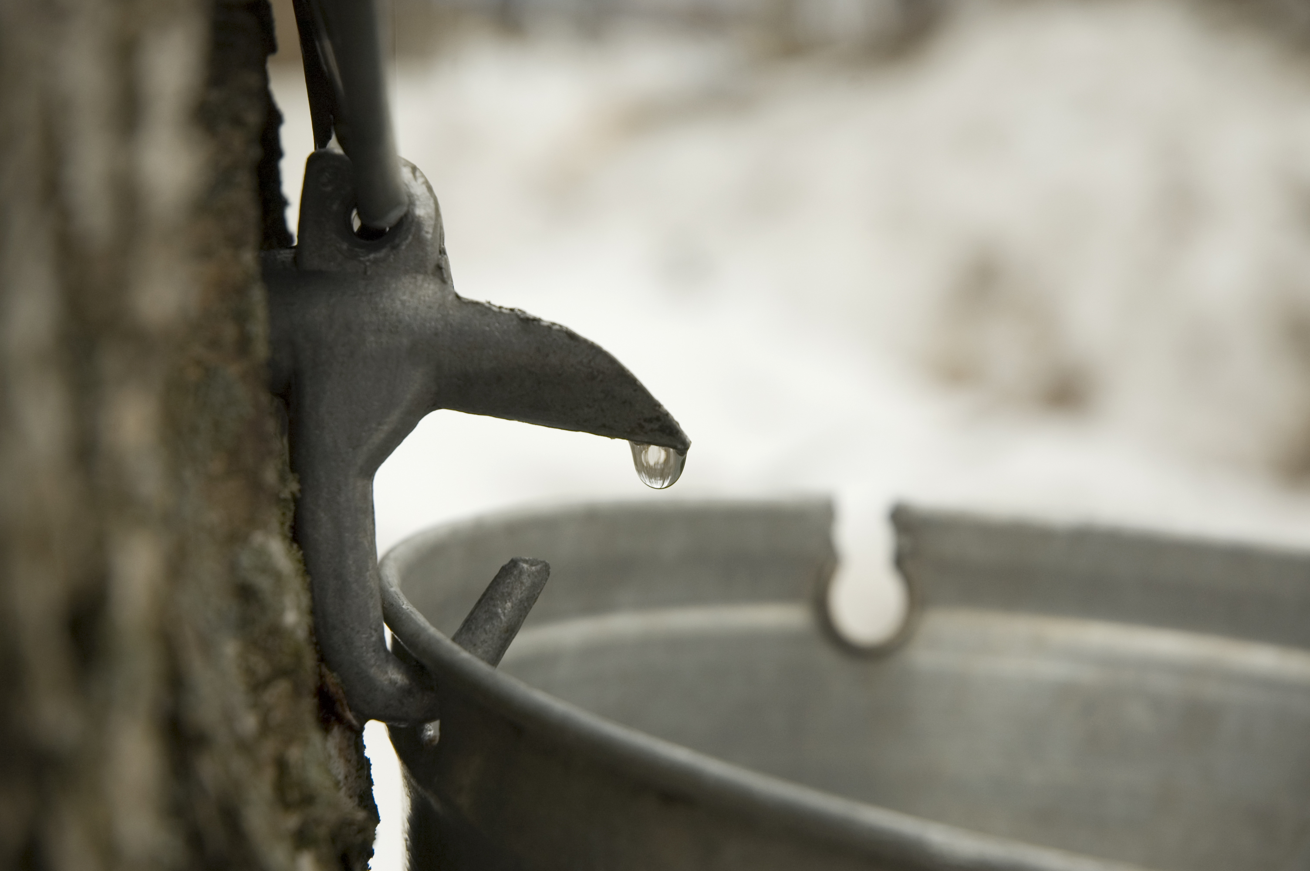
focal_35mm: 105
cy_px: 436
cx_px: 655
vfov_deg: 13.0
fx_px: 3817
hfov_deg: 19.5
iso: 200
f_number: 6.7
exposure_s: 1/350
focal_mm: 70
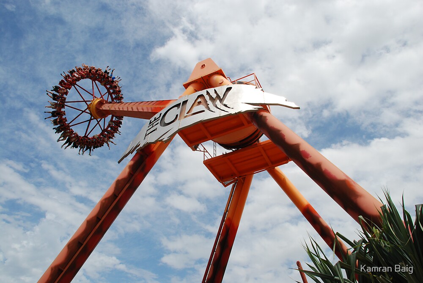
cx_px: 212
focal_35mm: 27
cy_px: 142
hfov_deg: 67.3
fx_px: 318
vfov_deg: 48.0
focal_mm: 18
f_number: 11
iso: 250
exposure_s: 1/500
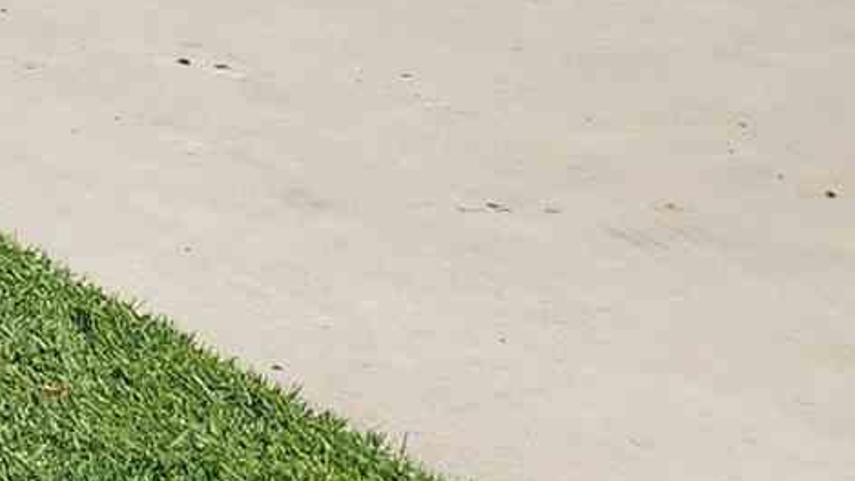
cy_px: -1201
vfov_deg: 6.4
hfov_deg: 10.0
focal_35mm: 164
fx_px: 3719
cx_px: -1650
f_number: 1.8
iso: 12
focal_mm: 6.4
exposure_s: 1/1804
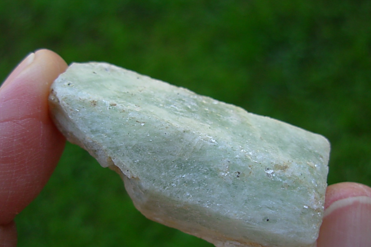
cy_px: 139
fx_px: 453
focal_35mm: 44
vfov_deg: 30.5
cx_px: 203
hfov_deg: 44.5
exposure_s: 1/161
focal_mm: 6.3
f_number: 2.9
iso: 50
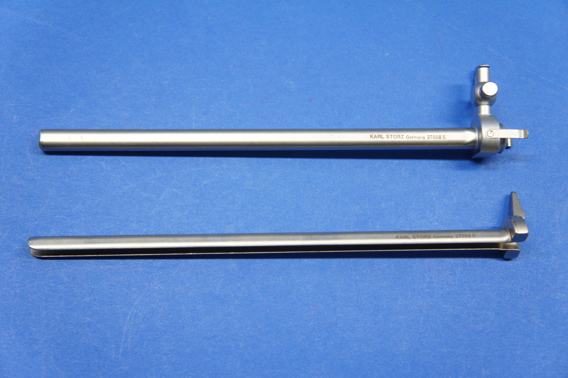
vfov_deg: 27.2
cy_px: 189
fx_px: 780
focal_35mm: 50
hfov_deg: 40.0
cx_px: 284
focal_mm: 33
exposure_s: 1/60
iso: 400
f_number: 4.5
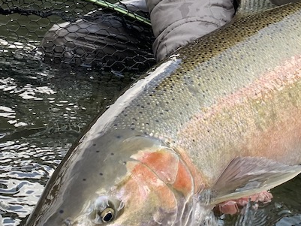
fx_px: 722
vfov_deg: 17.0
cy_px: -44
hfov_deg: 23.5
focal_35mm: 83
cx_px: 174
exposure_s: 1/122
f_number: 1.8
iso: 32
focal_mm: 4.25
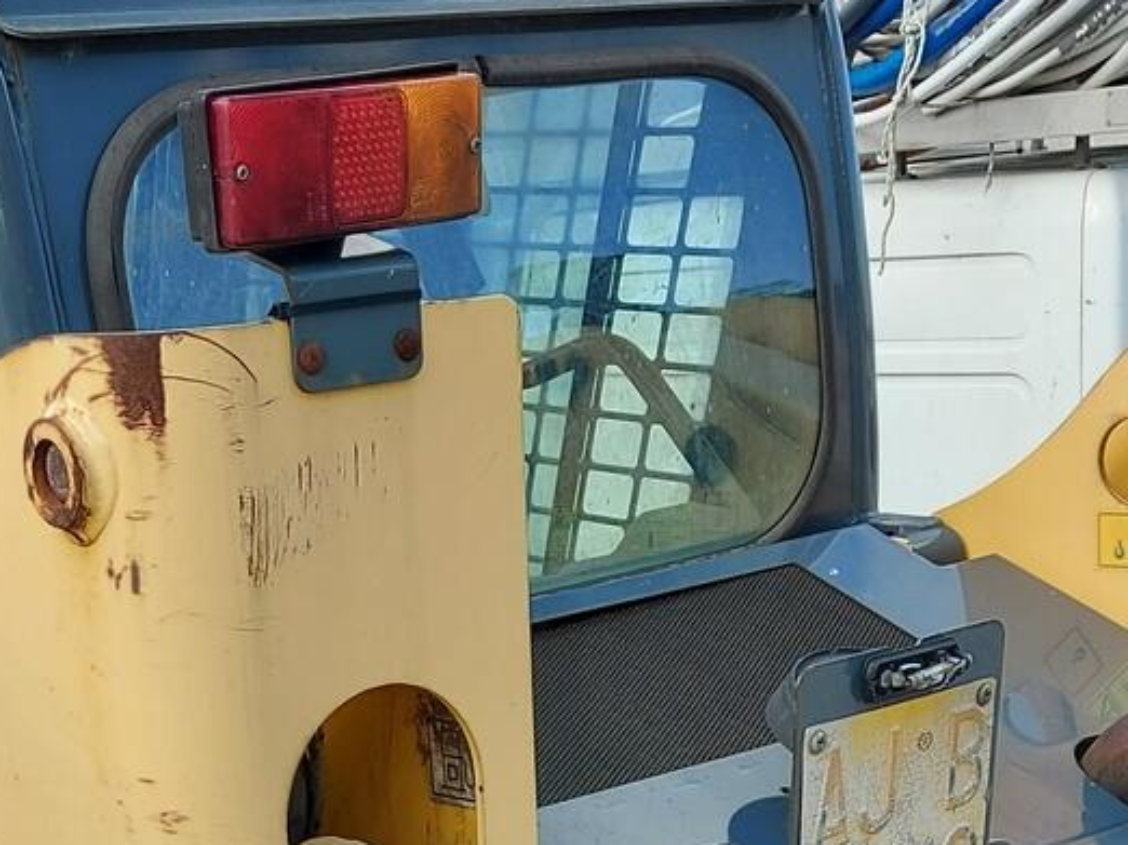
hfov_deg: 27.9
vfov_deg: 20.0
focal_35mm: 69
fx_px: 2247
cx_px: 328
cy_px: 1010
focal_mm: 5.23
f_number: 1.8
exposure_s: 1/344
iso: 32
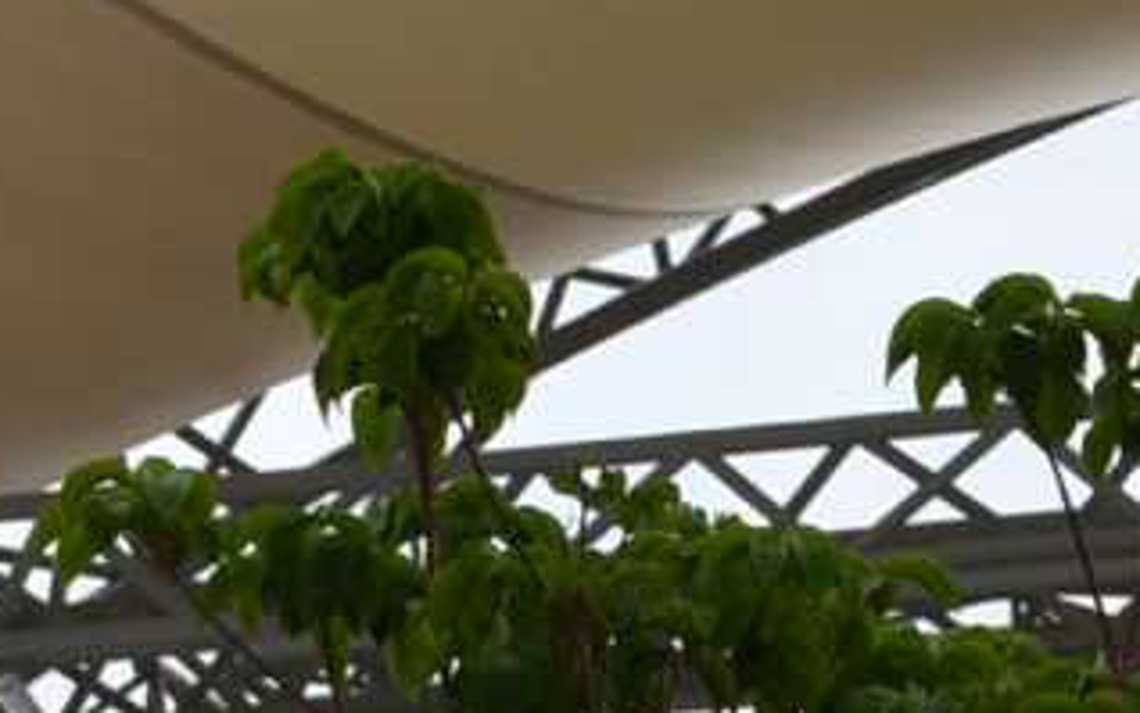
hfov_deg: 6.6
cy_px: 102
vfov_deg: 4.2
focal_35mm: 315
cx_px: 1839
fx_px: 9790
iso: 100
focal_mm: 32
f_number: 6.3
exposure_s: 1/160
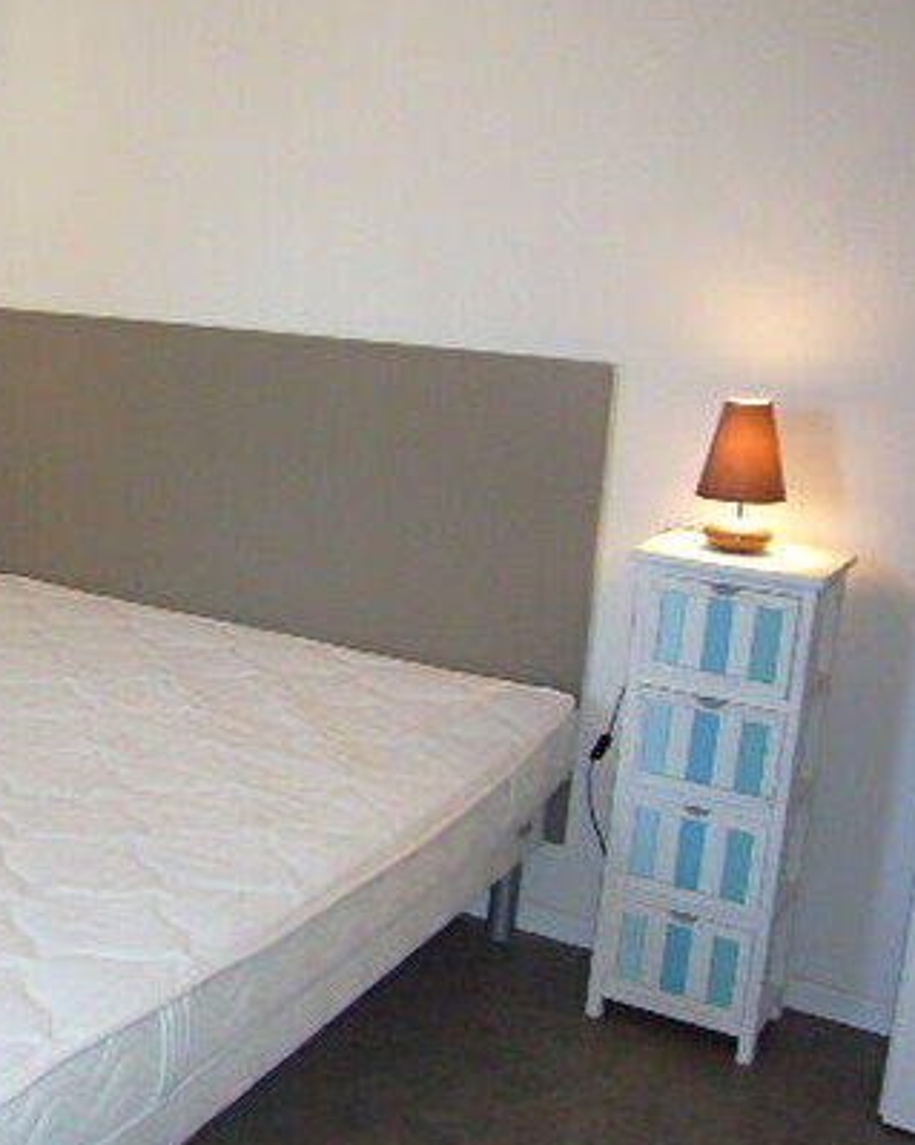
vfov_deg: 38.8
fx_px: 1625
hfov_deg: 29.0
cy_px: 587
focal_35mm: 48
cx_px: -46
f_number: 2.8
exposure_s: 1/30
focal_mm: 4.6
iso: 125
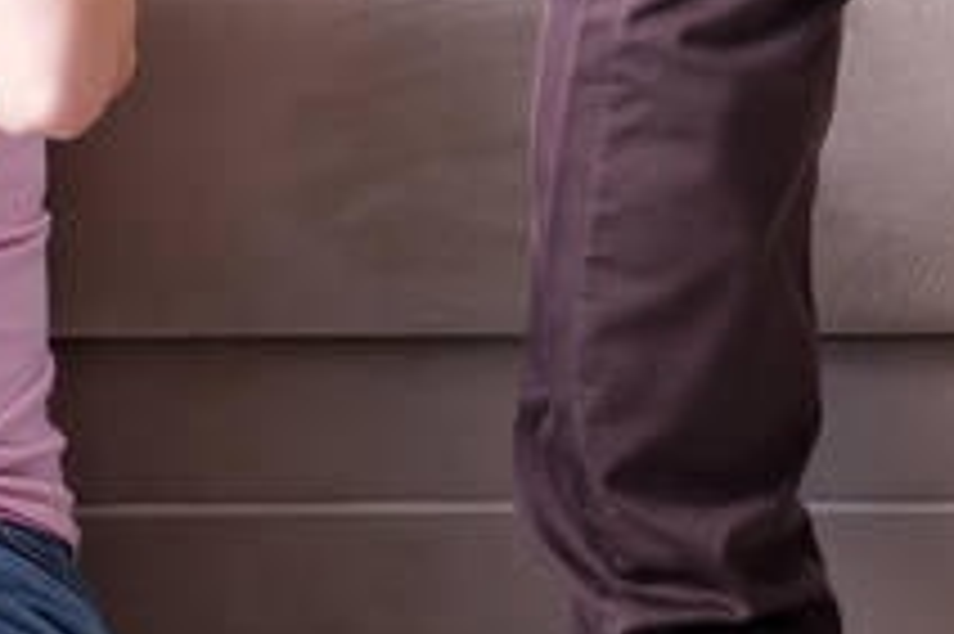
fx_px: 13451
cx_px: 583
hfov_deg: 4.1
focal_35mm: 508
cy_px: -151
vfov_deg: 2.7
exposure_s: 1/100
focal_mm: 105
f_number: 4.5
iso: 200
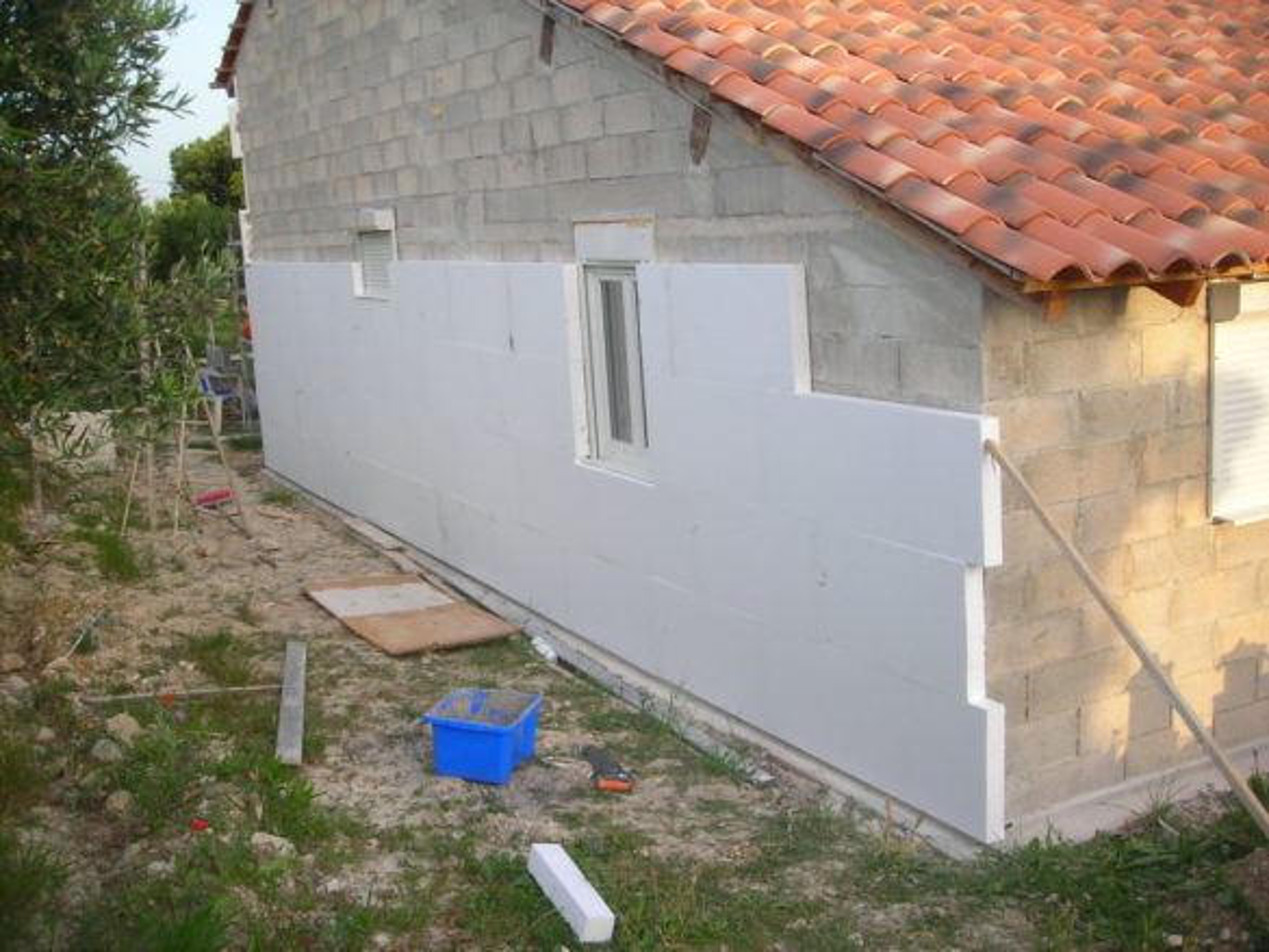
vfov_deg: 37.7
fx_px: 1393
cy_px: 476
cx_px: 634
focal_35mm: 38
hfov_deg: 49.0
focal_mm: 6.3
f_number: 3.2
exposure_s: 1/180
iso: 70
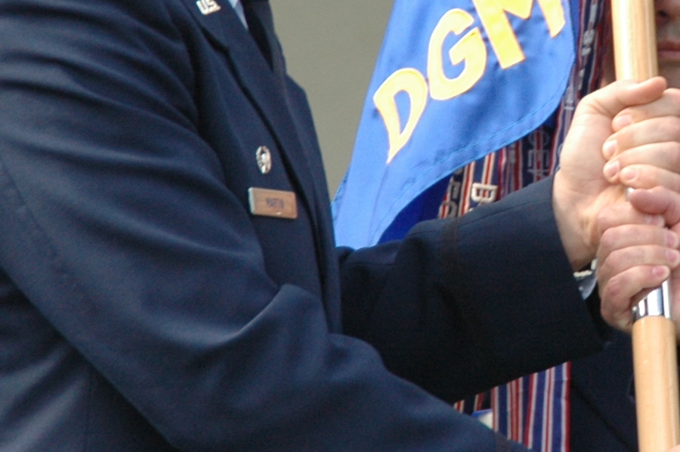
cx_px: 700
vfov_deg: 1.9
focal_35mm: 727
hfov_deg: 2.8
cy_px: 51
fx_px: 13718
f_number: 6
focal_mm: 145
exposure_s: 1/320
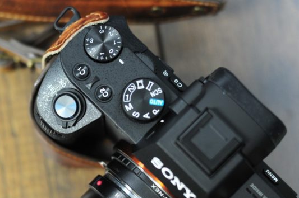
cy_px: 133
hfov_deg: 18.9
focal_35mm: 108
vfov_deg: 12.6
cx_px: 85
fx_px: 896
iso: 640
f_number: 3.2
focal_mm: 50
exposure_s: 1/40
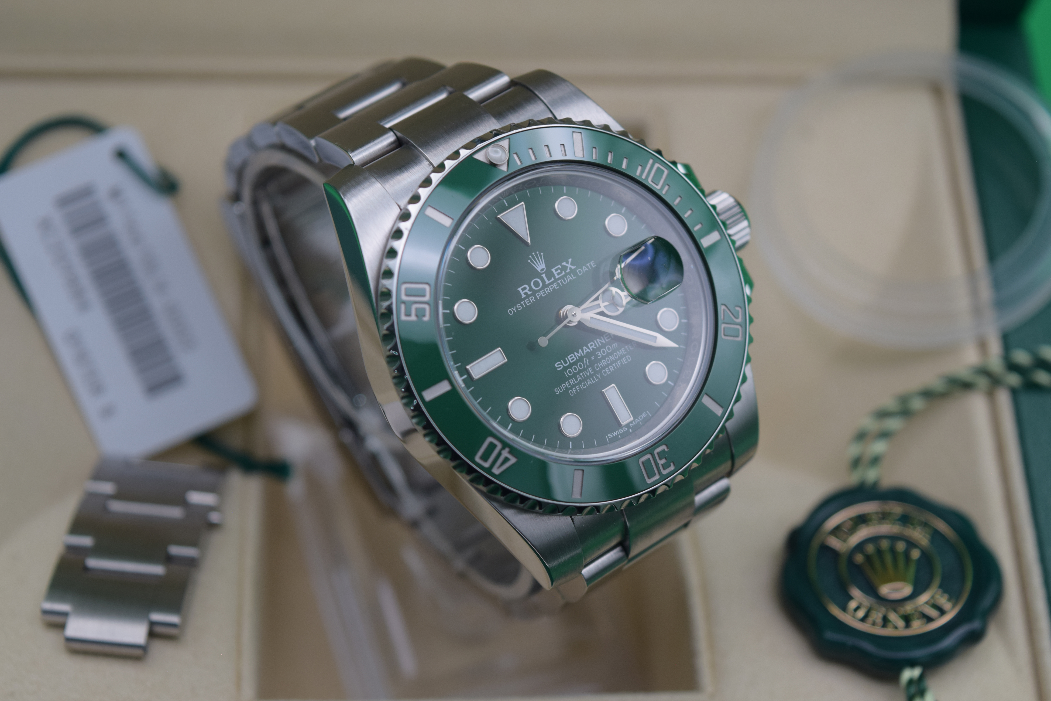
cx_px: 526
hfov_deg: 24.6
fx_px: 2408
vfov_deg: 16.6
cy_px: 350
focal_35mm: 82
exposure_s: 1/125
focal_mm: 55
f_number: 5.6
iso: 400
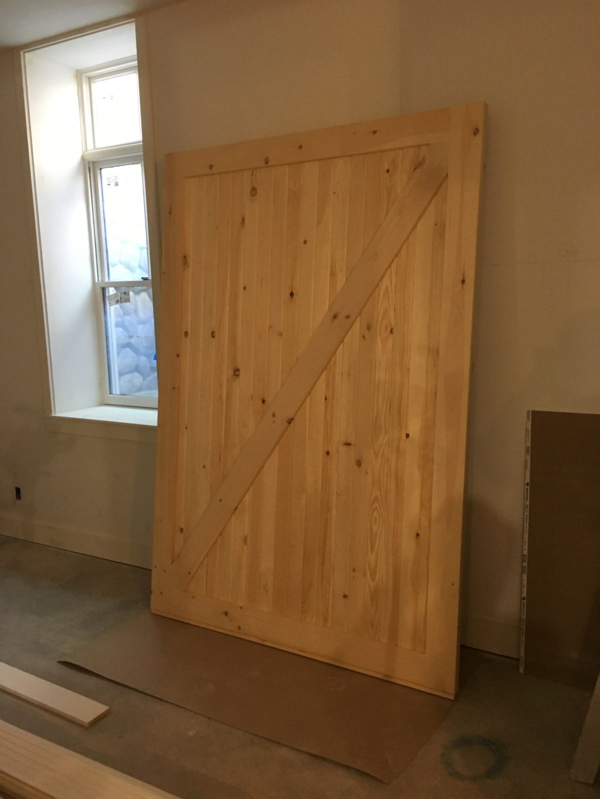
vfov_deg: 61.7
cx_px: 300
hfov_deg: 48.2
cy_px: 400
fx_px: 670
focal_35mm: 29
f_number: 2.2
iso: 200
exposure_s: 1/20
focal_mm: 4.15
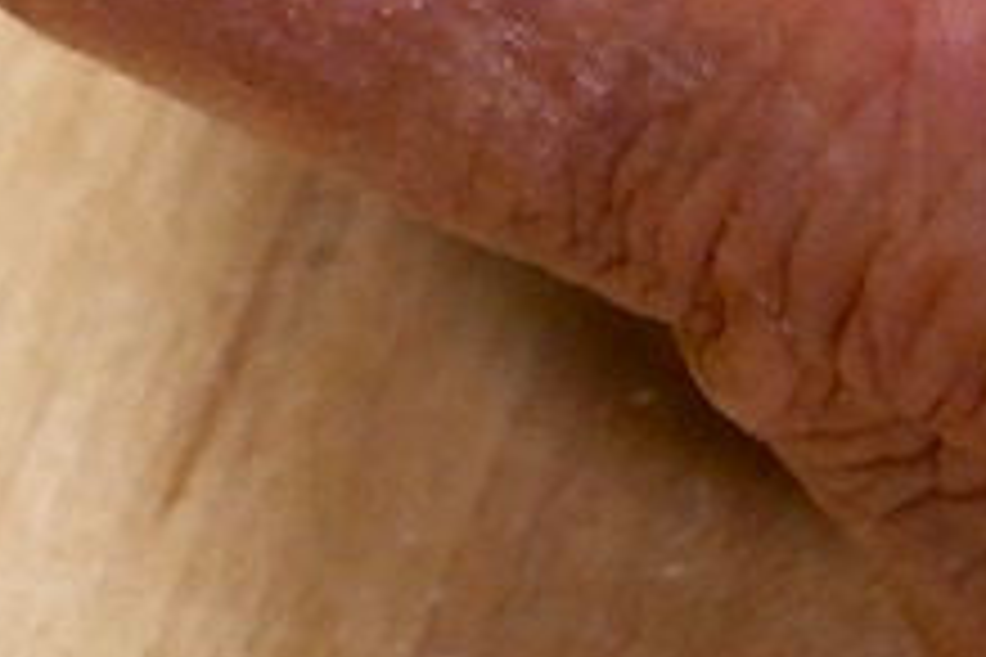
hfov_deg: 5.2
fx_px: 10790
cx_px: 0
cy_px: -819
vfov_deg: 3.5
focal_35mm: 394
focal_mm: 26.1
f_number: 8
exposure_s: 1/80
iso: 1000
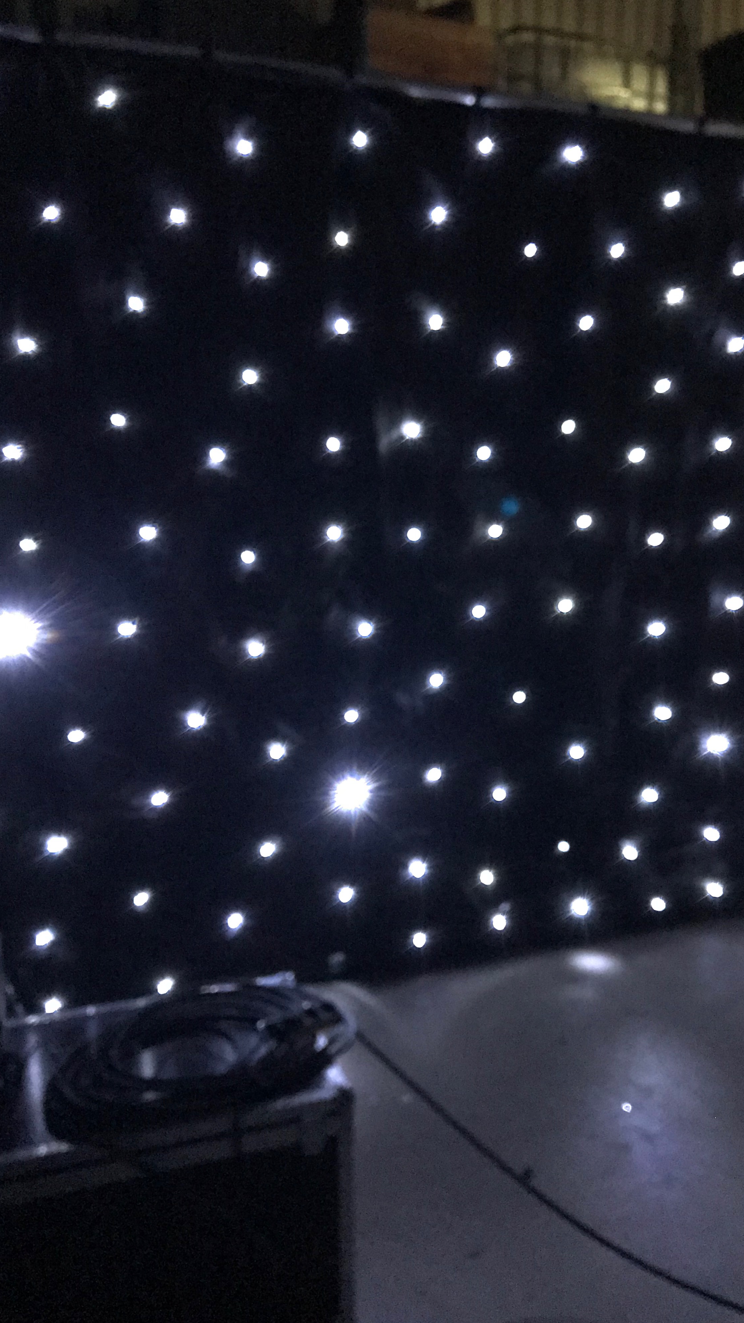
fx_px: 1087
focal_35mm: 31
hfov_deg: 37.7
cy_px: 661
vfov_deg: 62.6
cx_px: 421
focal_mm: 3.99
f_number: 1.8
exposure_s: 1/4
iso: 800
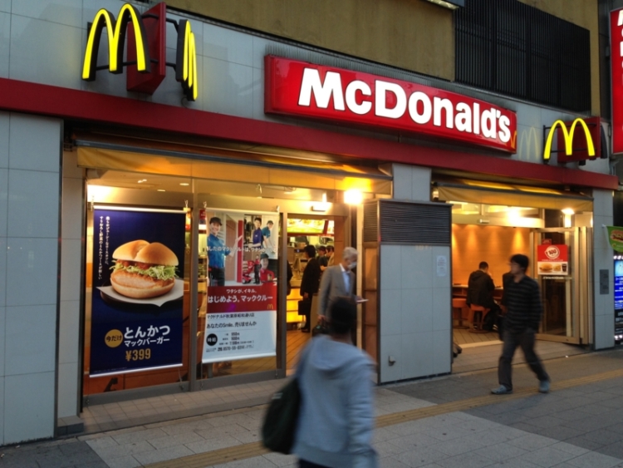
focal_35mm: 33
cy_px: 234
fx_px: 594
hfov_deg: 55.3
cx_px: 312
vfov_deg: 43.0
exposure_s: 1/20
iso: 50
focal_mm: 4.13
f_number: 2.4
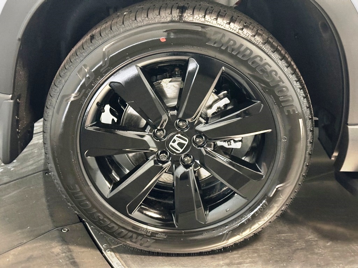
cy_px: 134
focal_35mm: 48
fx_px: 496
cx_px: 179
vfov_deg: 30.3
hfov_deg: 39.7
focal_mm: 6.86
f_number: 1.78
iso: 640
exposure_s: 1/20
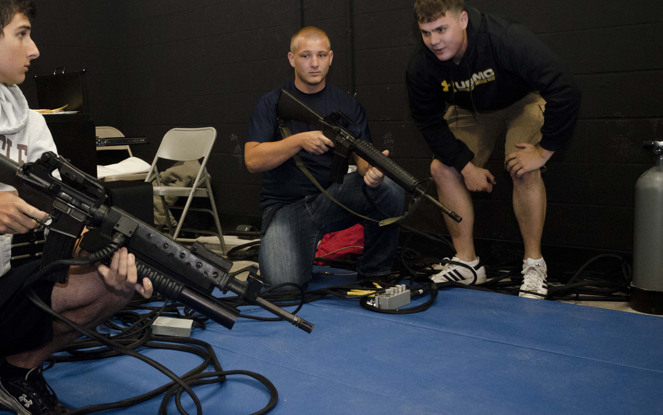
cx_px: 233
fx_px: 705
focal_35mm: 39
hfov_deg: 49.7
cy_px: 185
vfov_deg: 32.7
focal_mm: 18
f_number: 4.5
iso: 2500
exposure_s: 1/60
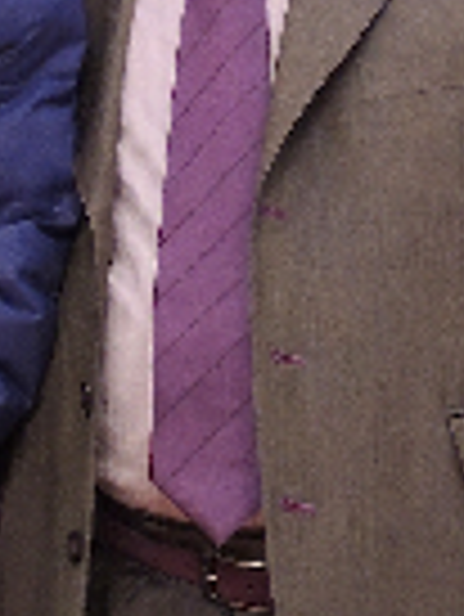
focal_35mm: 220
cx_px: -383
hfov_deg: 6.6
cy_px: 562
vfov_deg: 9.0
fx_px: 3926
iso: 400
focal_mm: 8.3
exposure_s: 1/15
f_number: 3.5
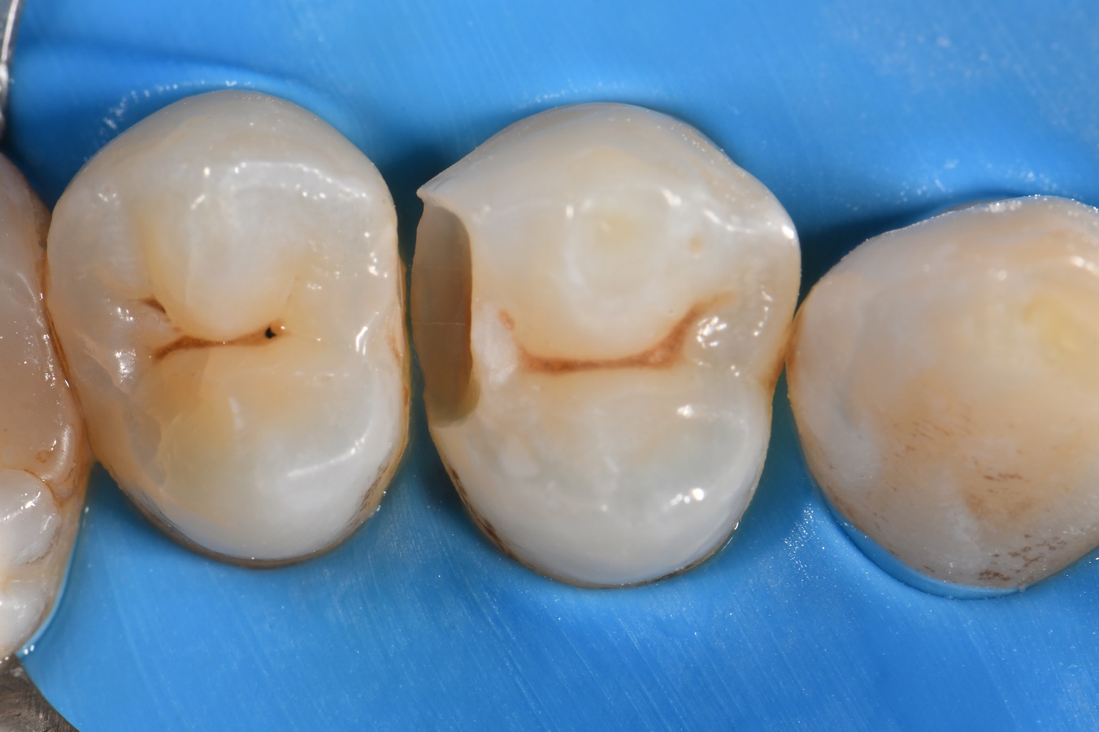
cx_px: 550
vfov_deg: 8.7
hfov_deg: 13.1
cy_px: 366
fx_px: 4790
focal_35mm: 157
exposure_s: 1/160
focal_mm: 105
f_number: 32
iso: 200
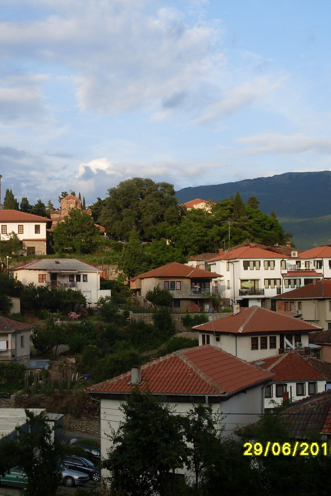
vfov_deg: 37.5
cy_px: 248
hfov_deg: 25.3
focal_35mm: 53
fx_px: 731
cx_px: 98
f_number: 2.8
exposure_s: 1/500
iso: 80
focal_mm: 6.3
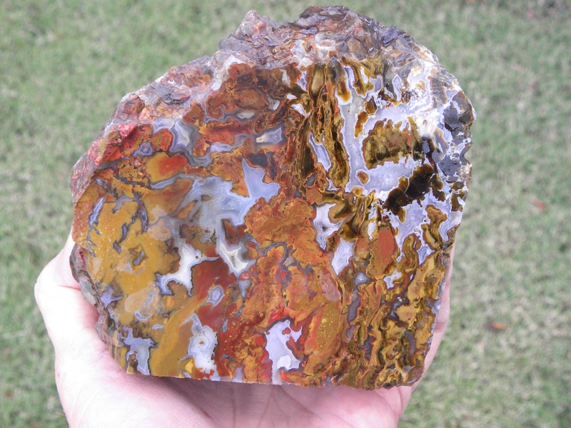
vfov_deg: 35.1
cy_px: 214
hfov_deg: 45.8
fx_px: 676
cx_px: 286
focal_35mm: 41
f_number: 3.2
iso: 161
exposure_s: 1/76.5
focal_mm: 7.3
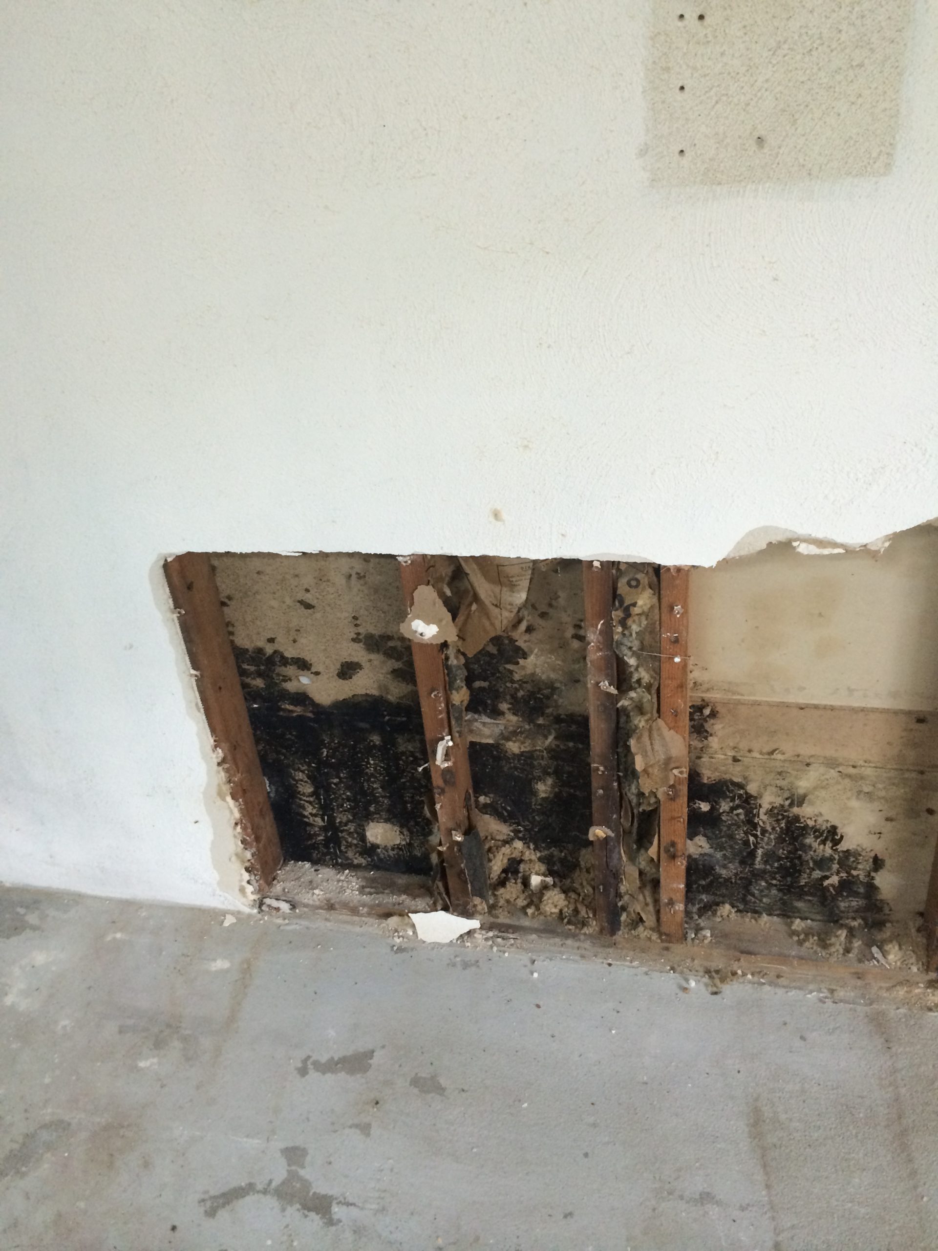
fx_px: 1084
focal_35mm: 30
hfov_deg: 46.8
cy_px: 626
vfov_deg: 60.0
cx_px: 469
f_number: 2.2
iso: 200
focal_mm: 4.12
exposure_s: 1/30
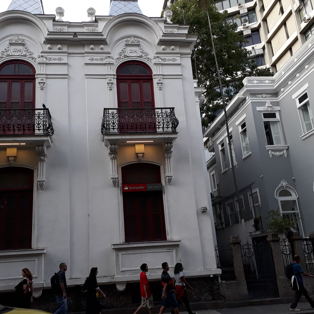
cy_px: 158
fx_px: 328
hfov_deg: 50.8
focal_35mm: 32
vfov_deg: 51.1
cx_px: 129
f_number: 1.9
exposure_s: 1/120
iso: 50
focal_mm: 3.6
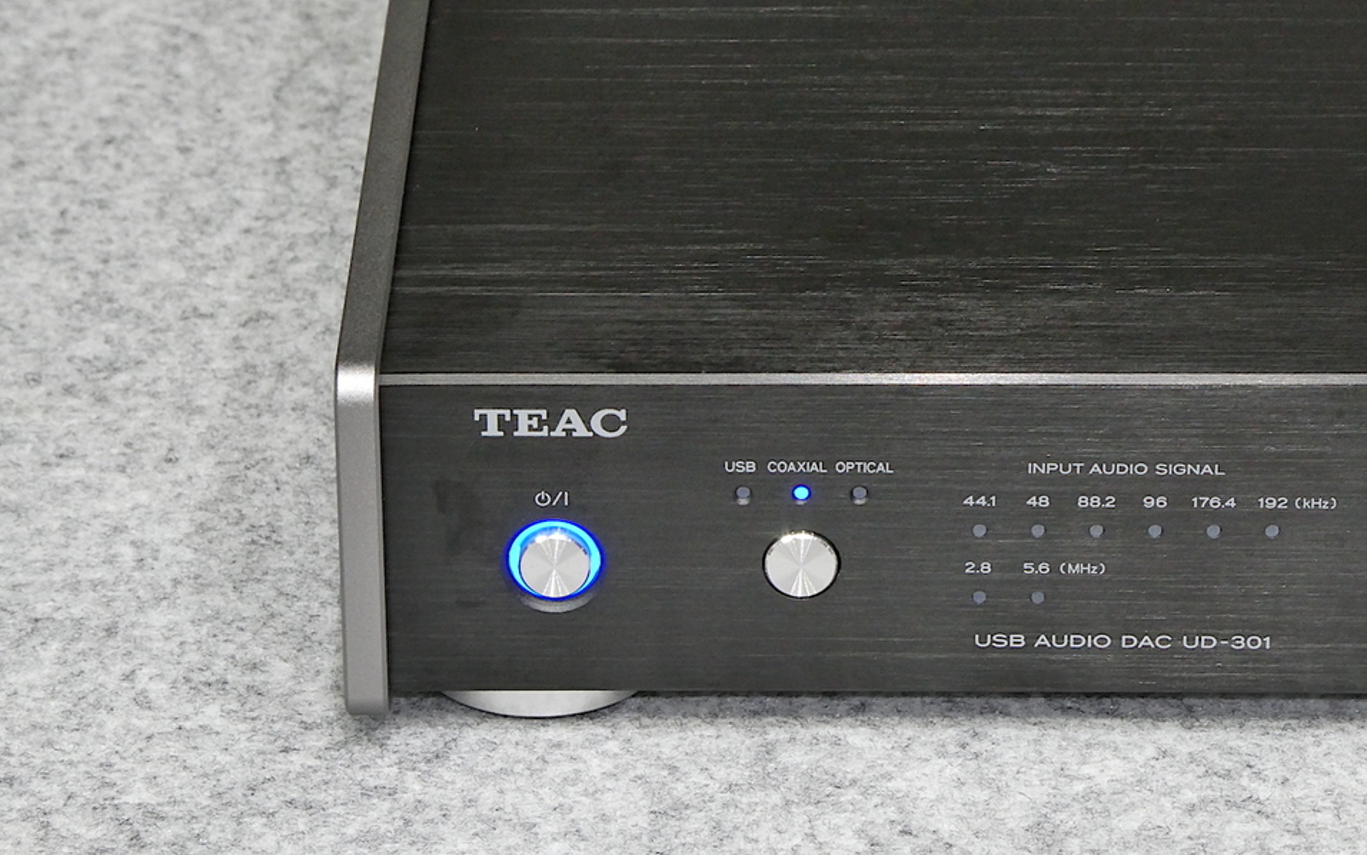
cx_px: 682
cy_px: 440
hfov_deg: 11.4
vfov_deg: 7.2
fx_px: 6819
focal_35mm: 183
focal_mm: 30.9
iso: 400
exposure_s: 1/8
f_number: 7.1
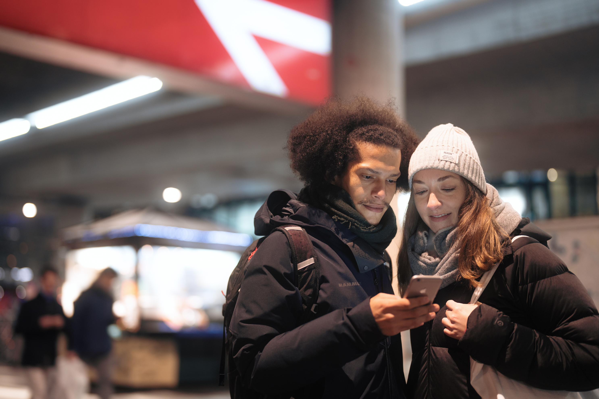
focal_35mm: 50
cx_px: 300
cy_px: 200
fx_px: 832
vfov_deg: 27.0
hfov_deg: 39.6
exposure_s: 1/30
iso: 250
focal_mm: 50
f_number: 1.4
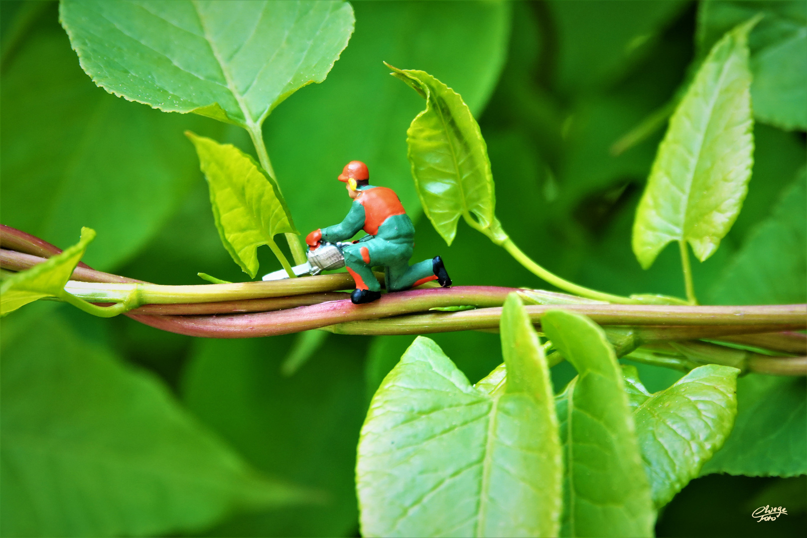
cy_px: 269
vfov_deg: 2.3
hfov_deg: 3.4
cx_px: 404
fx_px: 13449
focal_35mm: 600
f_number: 4
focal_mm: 220
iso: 320
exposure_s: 1/250
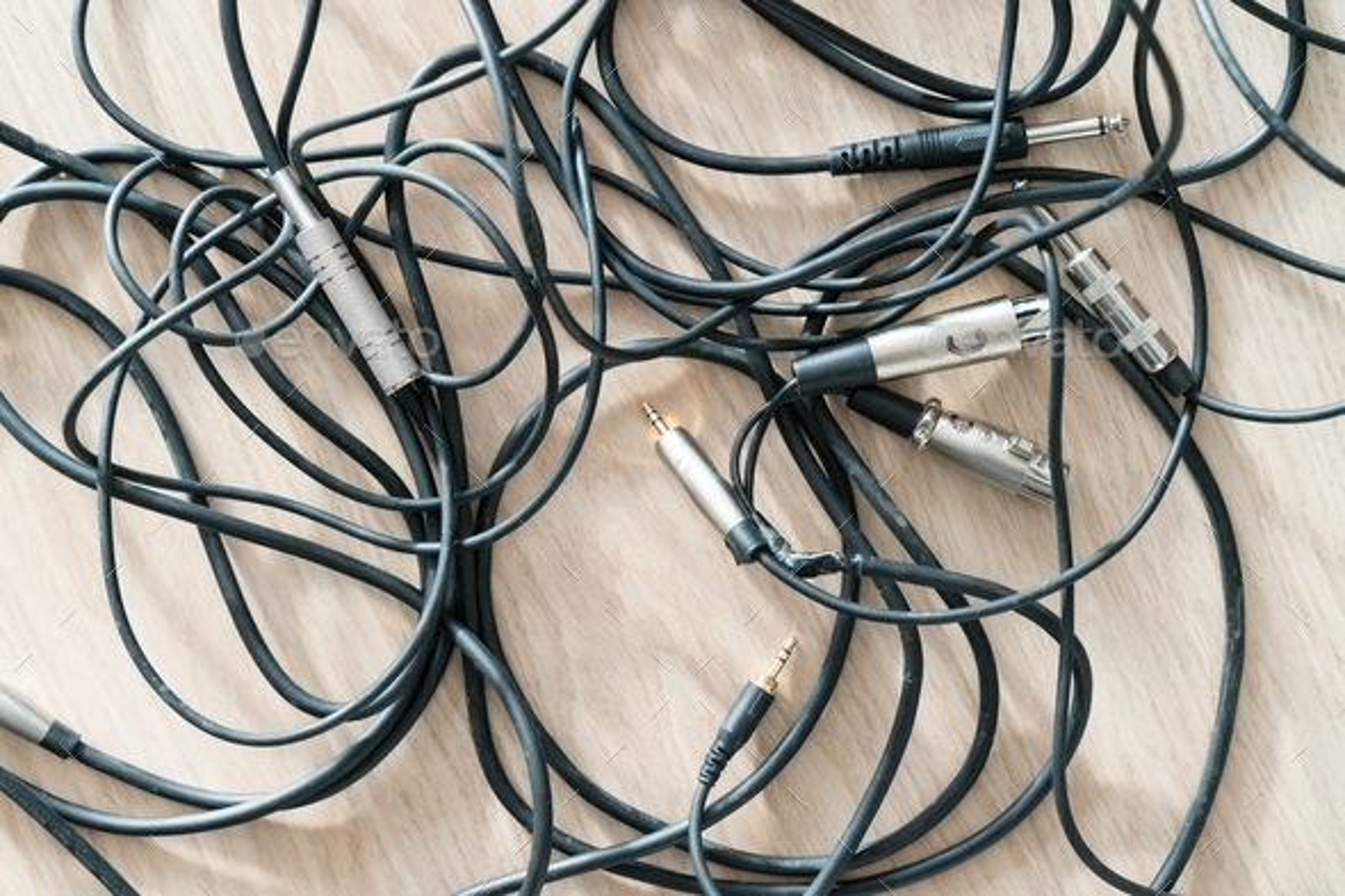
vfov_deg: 18.2
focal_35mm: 75
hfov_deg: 27.0
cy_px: 448
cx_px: 672
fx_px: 2801
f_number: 5
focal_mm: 75
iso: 4000
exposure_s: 1/100
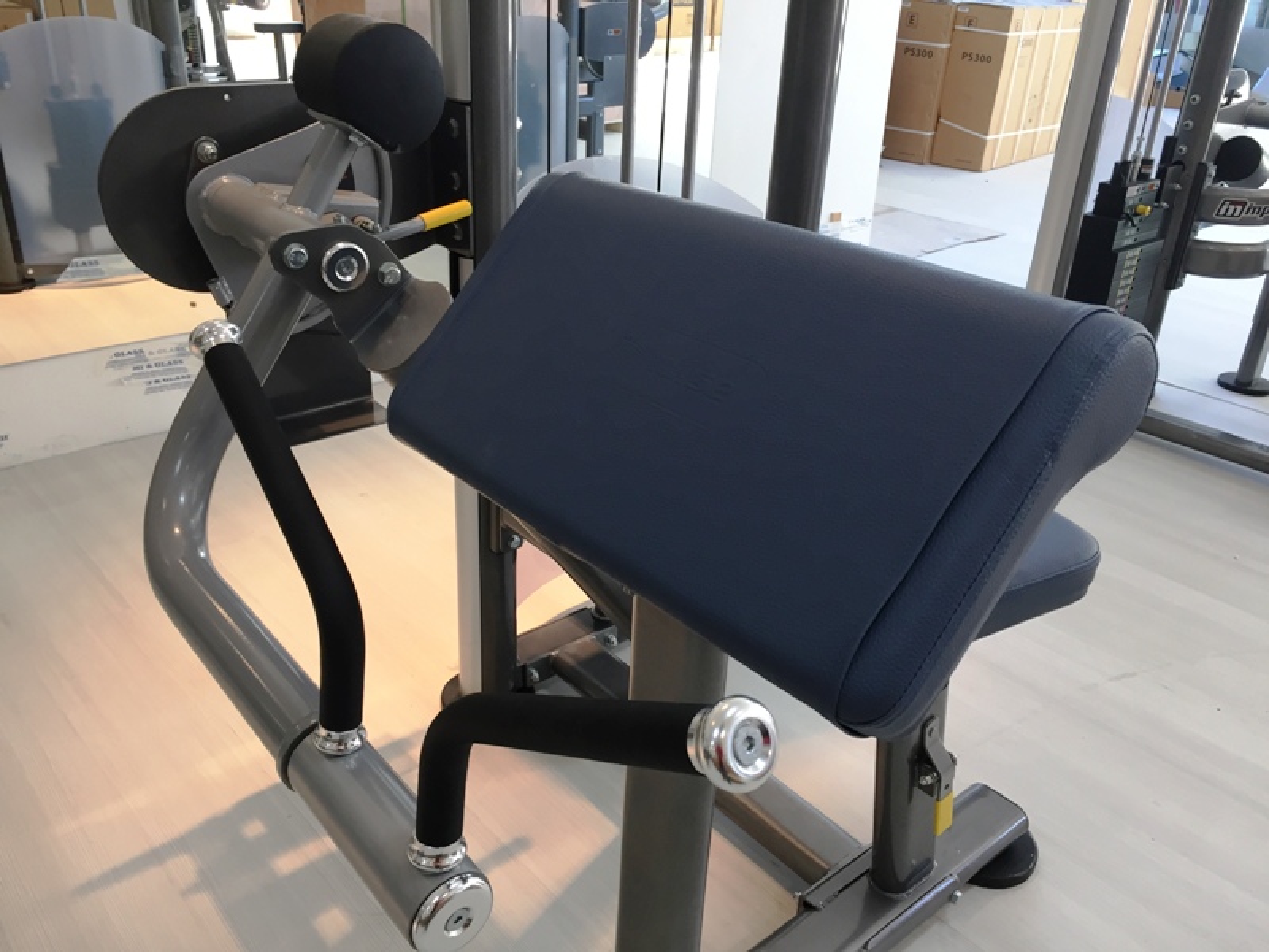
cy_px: 476
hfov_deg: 61.7
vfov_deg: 48.2
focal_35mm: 29
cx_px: 634
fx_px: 1063
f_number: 2.2
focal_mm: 4.15
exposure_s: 1/33
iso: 32
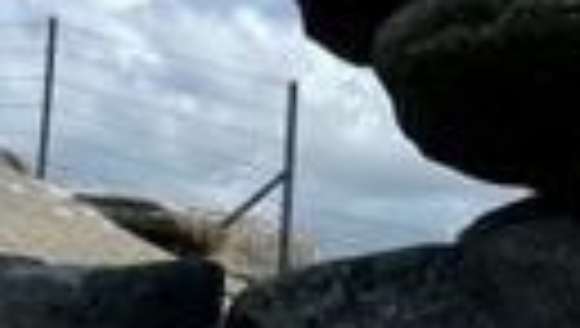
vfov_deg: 8.5
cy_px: -198
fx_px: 2156
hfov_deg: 14.7
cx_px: 751
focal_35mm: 140
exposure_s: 1/5556
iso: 32
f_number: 1.6
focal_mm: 4.2
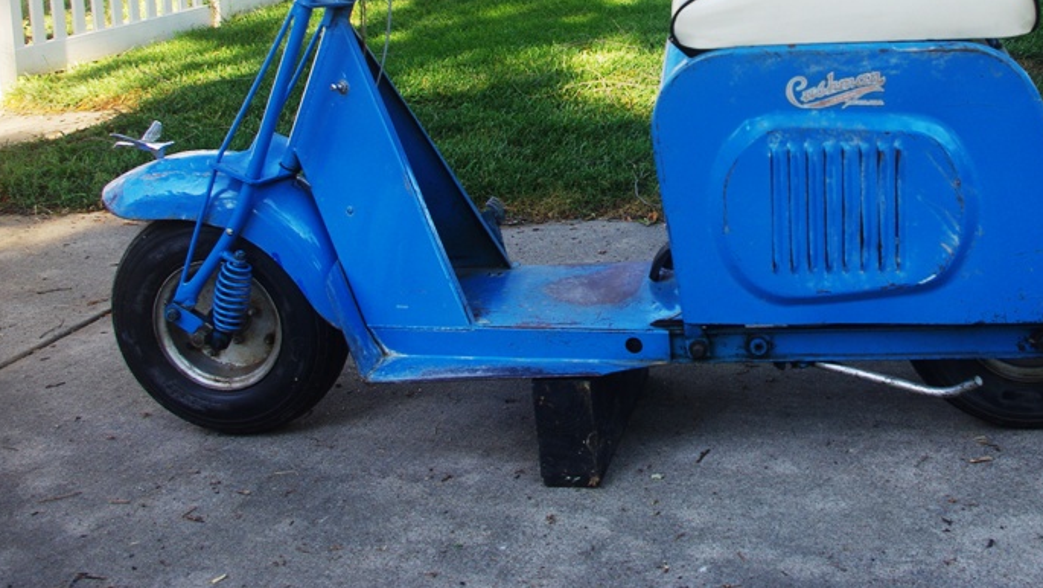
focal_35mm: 47
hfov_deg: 43.1
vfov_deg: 25.0
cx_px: 693
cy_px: 113
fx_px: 1300
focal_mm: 20
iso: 100
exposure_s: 1/60
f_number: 5.6
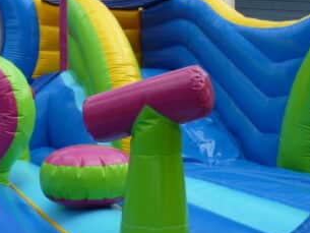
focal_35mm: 55
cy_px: 109
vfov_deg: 26.6
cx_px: 110
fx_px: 493
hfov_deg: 34.7
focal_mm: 4.9
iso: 80
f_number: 5
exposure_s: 1/200
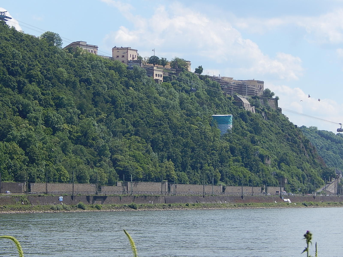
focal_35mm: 162
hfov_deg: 12.2
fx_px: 1605
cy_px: 128
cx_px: 172
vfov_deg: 9.2
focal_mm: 28.7
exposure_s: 1/800
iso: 125
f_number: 5.1
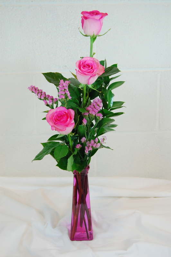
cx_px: 86
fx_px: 364
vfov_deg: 38.9
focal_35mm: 51
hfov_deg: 26.4
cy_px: 128
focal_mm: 34
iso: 400
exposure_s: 1/60
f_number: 6.3
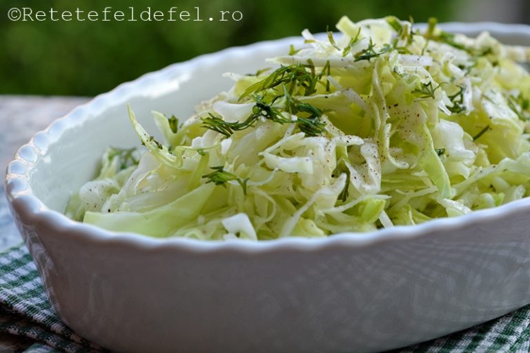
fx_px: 1325
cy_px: 176
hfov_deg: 22.6
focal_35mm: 90
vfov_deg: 15.2
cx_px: 265
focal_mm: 60
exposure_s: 1/125
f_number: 8
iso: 320
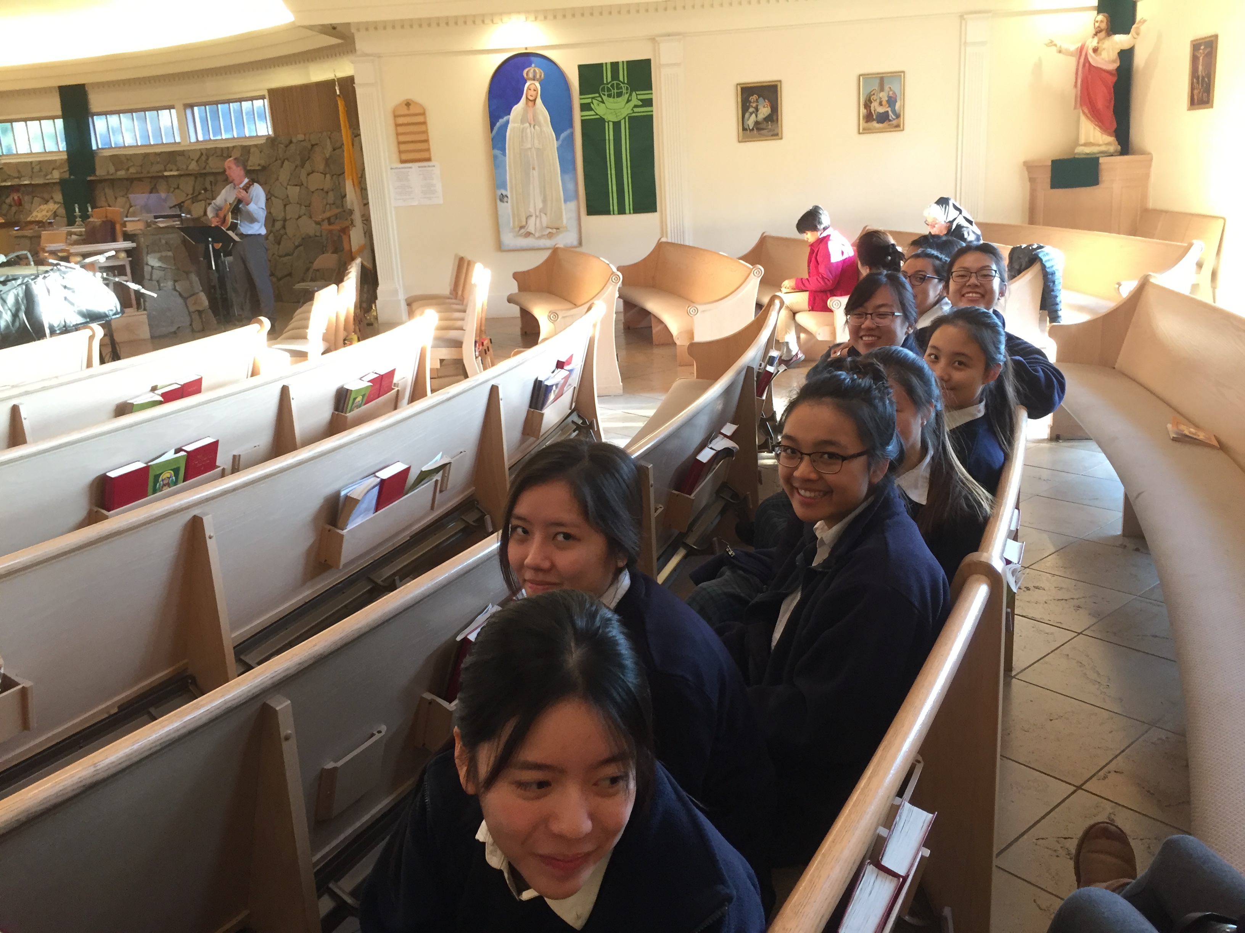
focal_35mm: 29
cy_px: 466
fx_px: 1043
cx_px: 622
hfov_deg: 61.7
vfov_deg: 48.2
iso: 160
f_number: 2.2
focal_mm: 4.15
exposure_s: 1/33
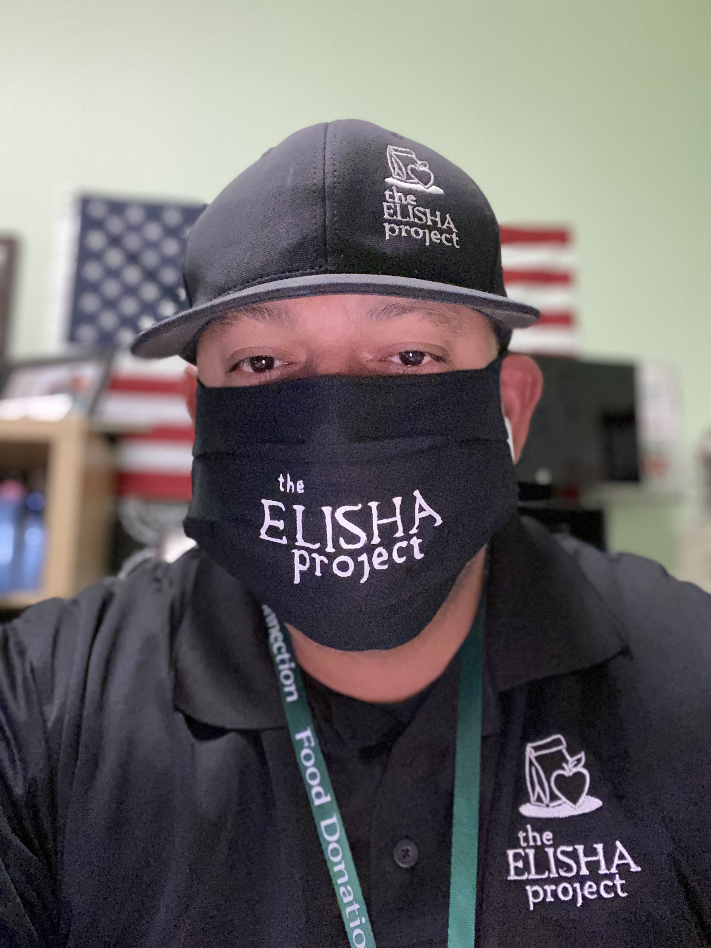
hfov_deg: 46.8
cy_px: 474
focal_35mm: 30
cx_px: 356
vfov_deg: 60.0
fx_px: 822
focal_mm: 2.71
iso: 640
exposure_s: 1/34
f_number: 2.2
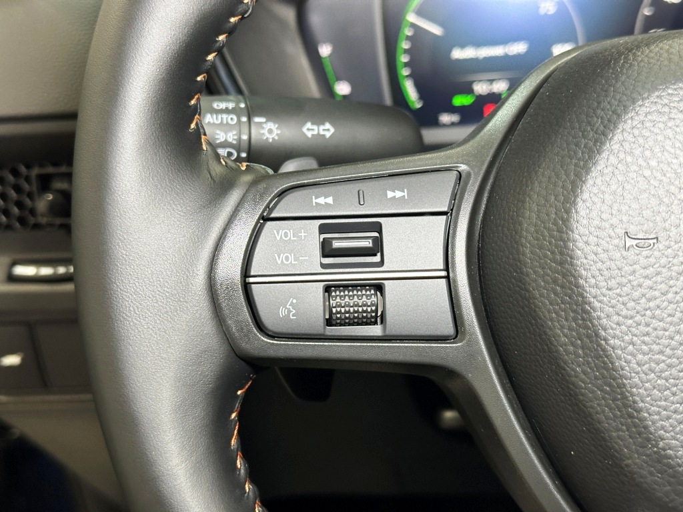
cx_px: 342
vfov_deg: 30.3
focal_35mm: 48
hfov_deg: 39.7
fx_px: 947
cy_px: 256
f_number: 1.78
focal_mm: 6.86
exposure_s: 1/40
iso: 400
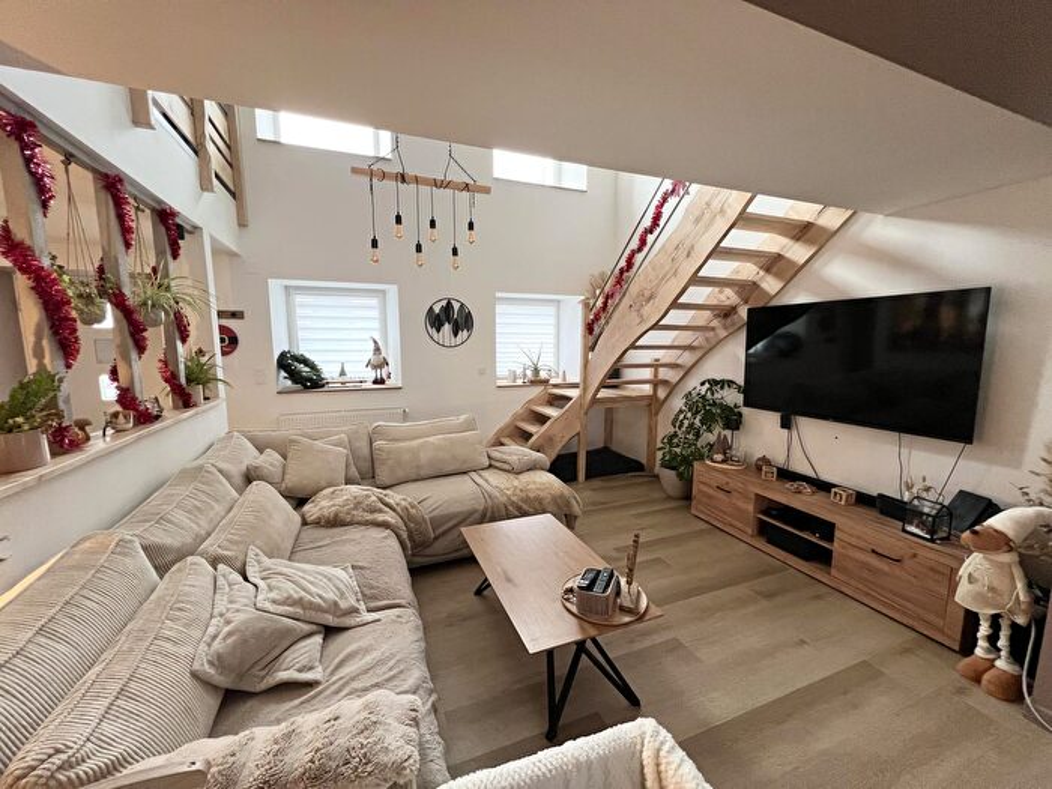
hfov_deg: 106.2
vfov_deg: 89.9
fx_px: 395
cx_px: 526
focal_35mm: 13
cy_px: 394
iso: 250
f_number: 1.8
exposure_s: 1/50
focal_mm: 1.57
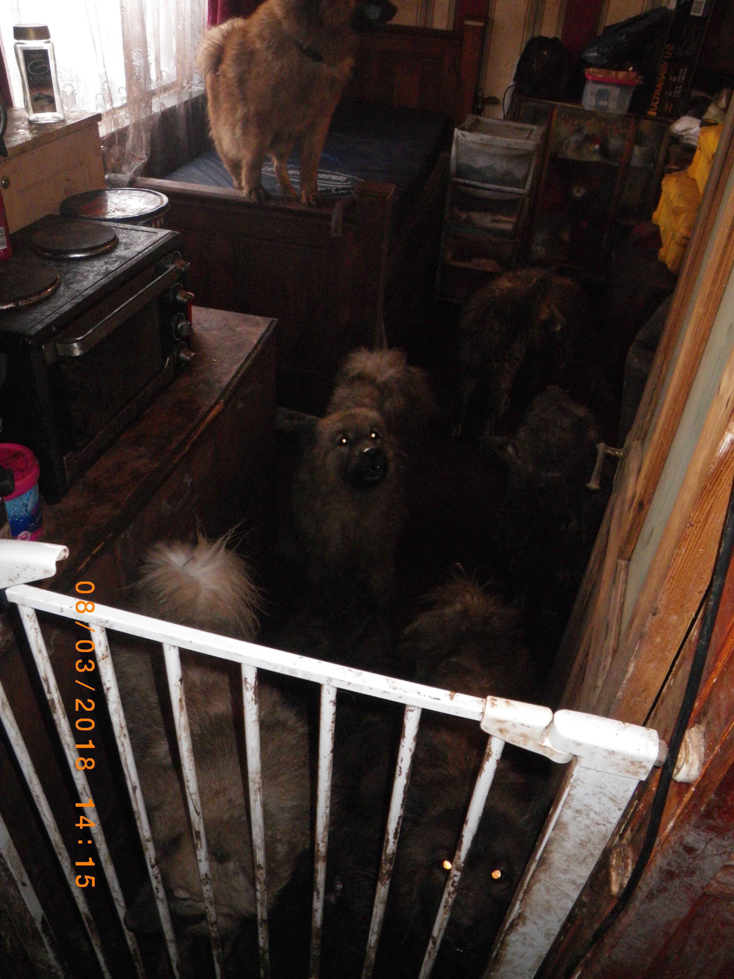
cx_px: 367
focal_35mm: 28
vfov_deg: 63.4
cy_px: 490
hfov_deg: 49.7
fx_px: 792
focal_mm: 5
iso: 400
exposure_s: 1/50
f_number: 3.5
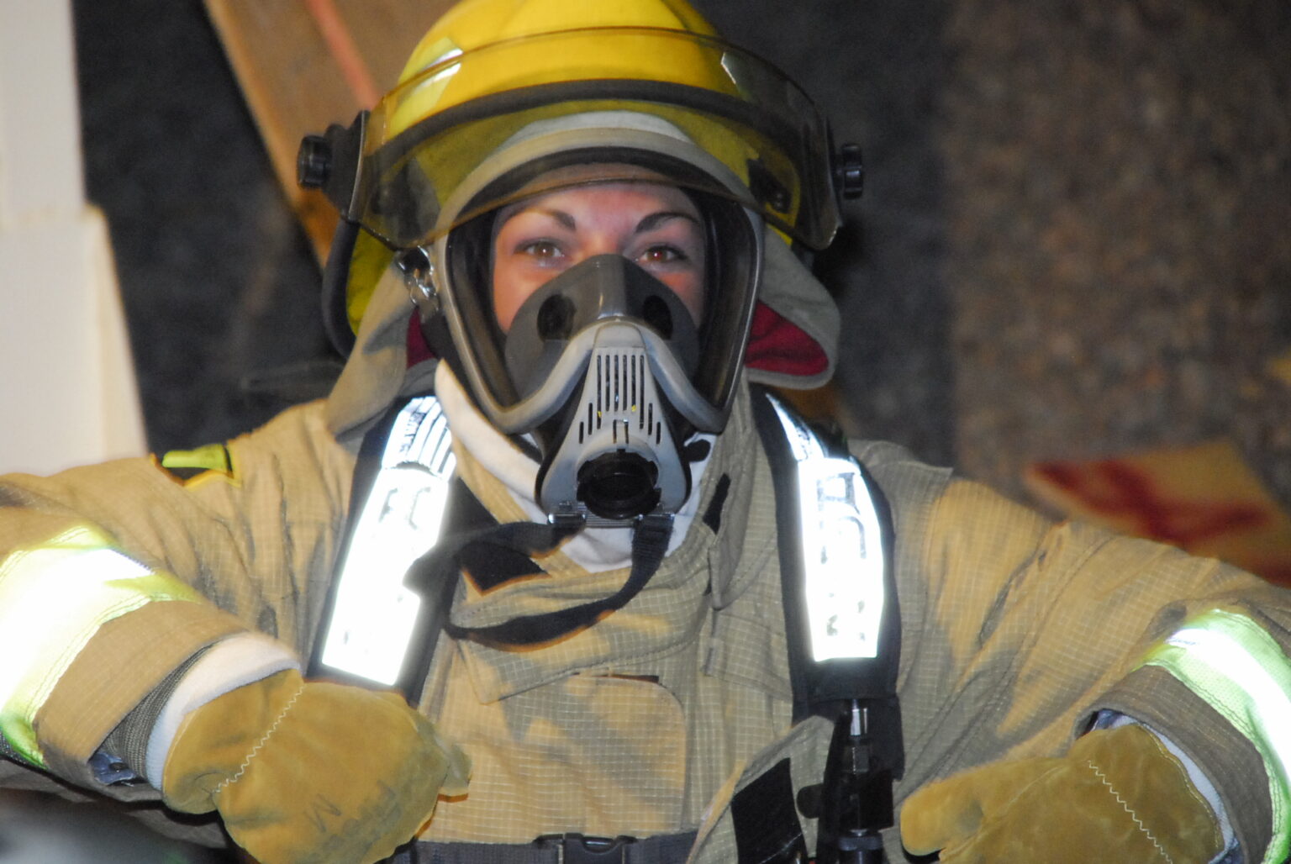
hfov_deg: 6.9
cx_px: 646
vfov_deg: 4.6
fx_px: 10770
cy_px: 432
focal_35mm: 300
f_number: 6.3
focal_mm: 200
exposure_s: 1/60
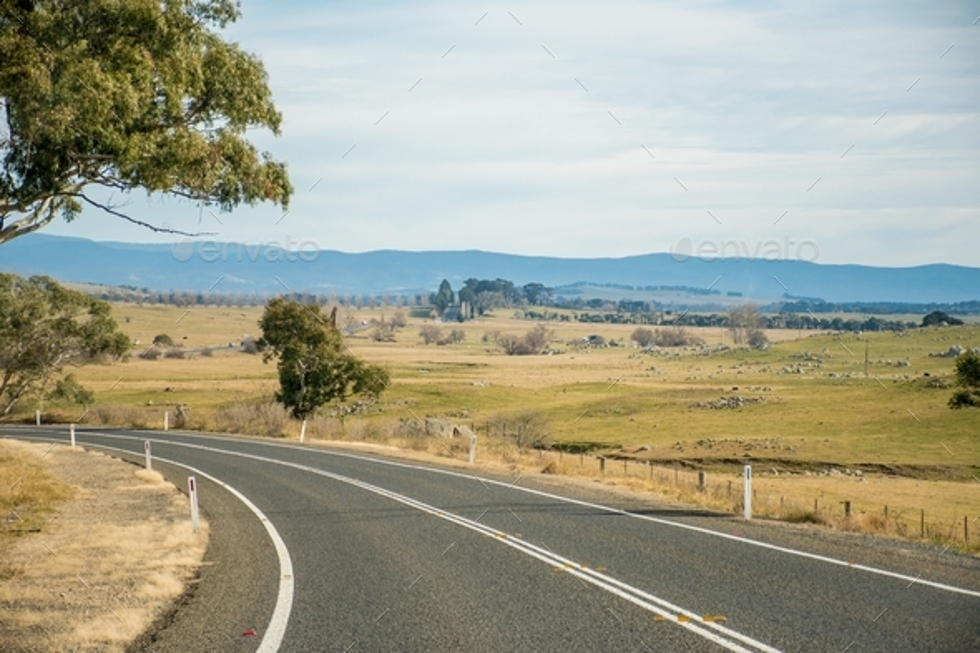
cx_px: 490
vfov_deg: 12.2
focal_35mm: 112
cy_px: 326
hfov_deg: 18.3
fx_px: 3048
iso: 160
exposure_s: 1/1250
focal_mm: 75
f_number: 5
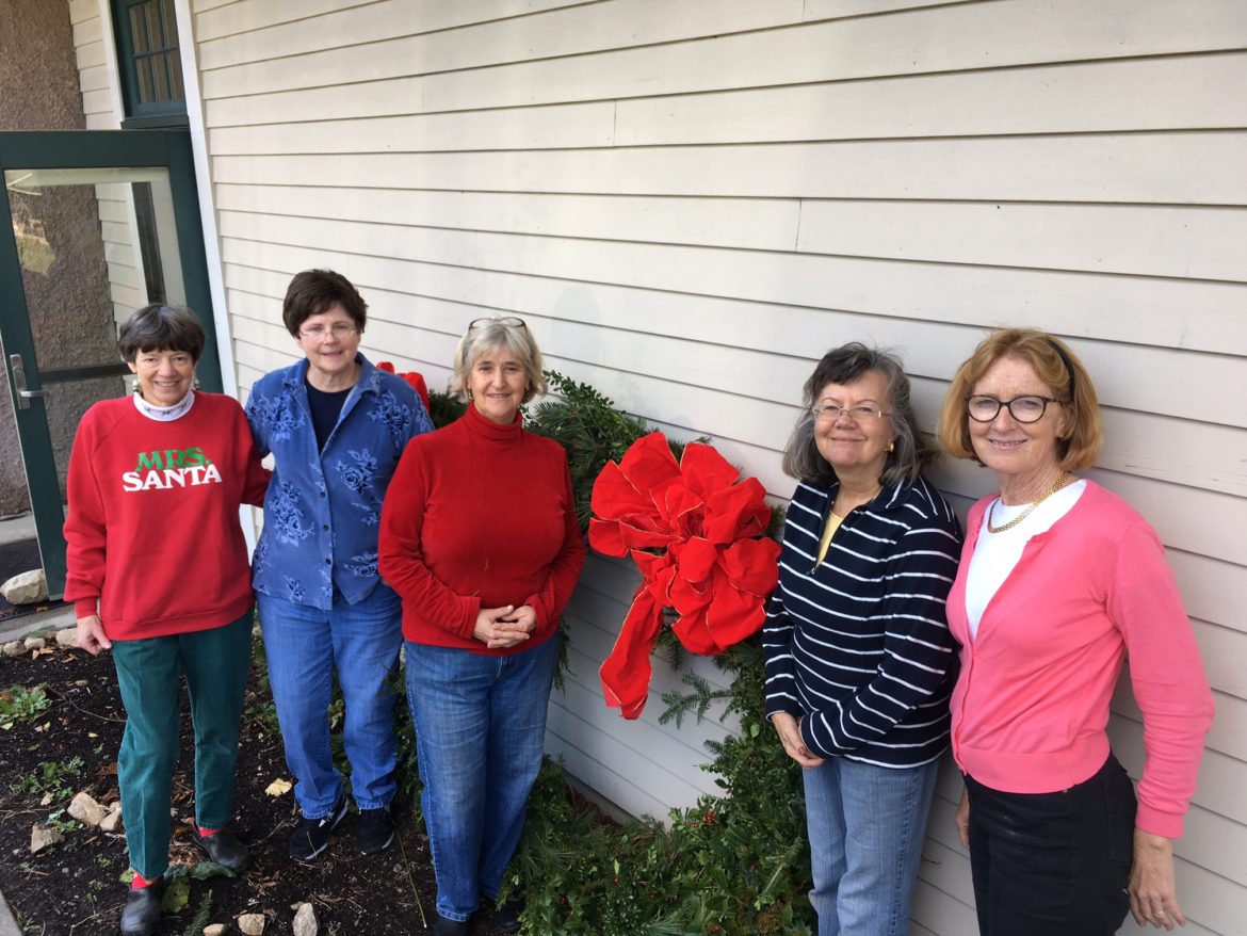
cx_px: 624
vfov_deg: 48.2
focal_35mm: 29
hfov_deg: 61.6
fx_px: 1045
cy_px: 468
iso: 25
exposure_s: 1/120
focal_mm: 4.15
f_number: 2.2
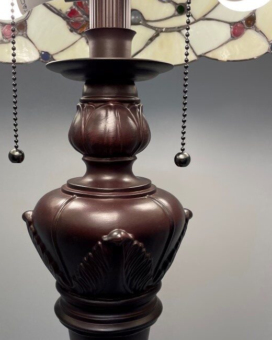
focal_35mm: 40
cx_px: 113
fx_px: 403
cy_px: 205
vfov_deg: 45.5
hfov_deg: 37.2
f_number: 1.6
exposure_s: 1/100
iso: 80
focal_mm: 4.2
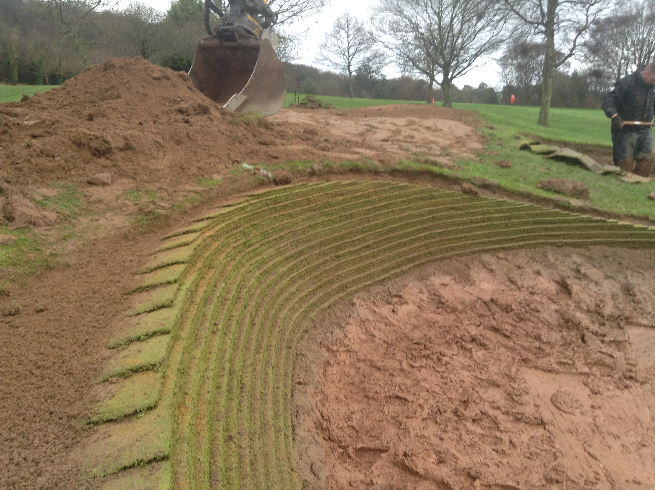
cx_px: 328
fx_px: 623
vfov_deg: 42.8
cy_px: 245
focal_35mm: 33
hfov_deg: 55.4
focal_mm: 3.3
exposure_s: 1/120
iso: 50
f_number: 2.4
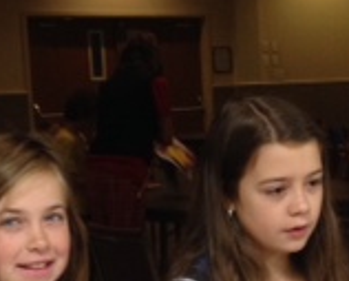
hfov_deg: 13.7
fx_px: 1428
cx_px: 360
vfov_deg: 11.1
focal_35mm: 138
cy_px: 299
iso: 125
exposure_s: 1/20
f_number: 2.4
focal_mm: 4.28
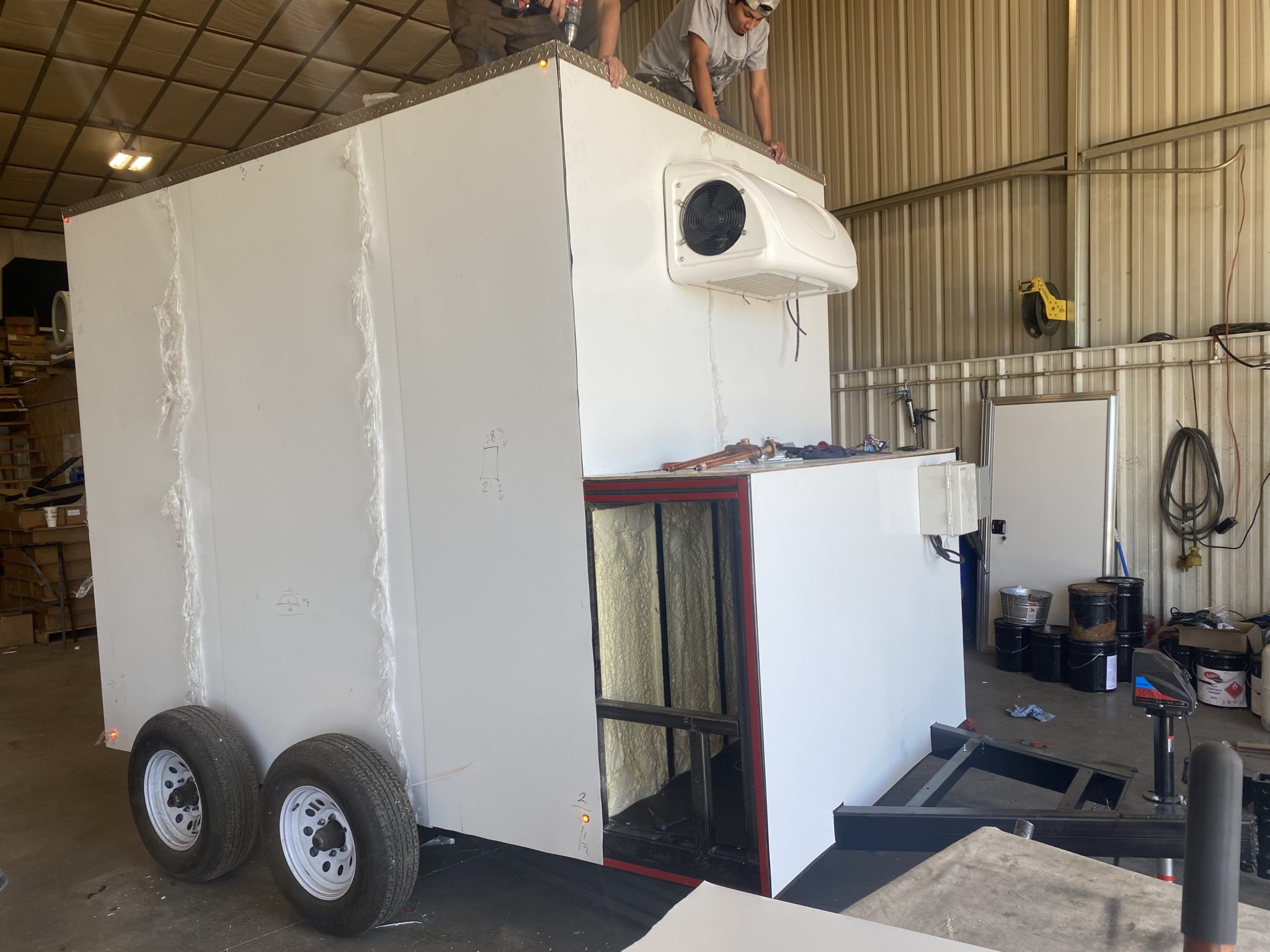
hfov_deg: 67.3
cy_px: 476
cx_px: 635
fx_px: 954
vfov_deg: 53.1
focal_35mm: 26
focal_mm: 4.25
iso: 32
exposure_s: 1/210
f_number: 1.8
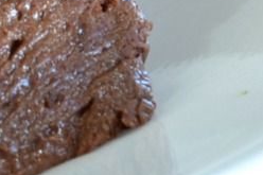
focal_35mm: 581
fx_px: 4242
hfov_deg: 3.5
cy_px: -304
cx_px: -425
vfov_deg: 2.3
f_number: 10
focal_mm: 50
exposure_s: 1/1.6
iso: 100
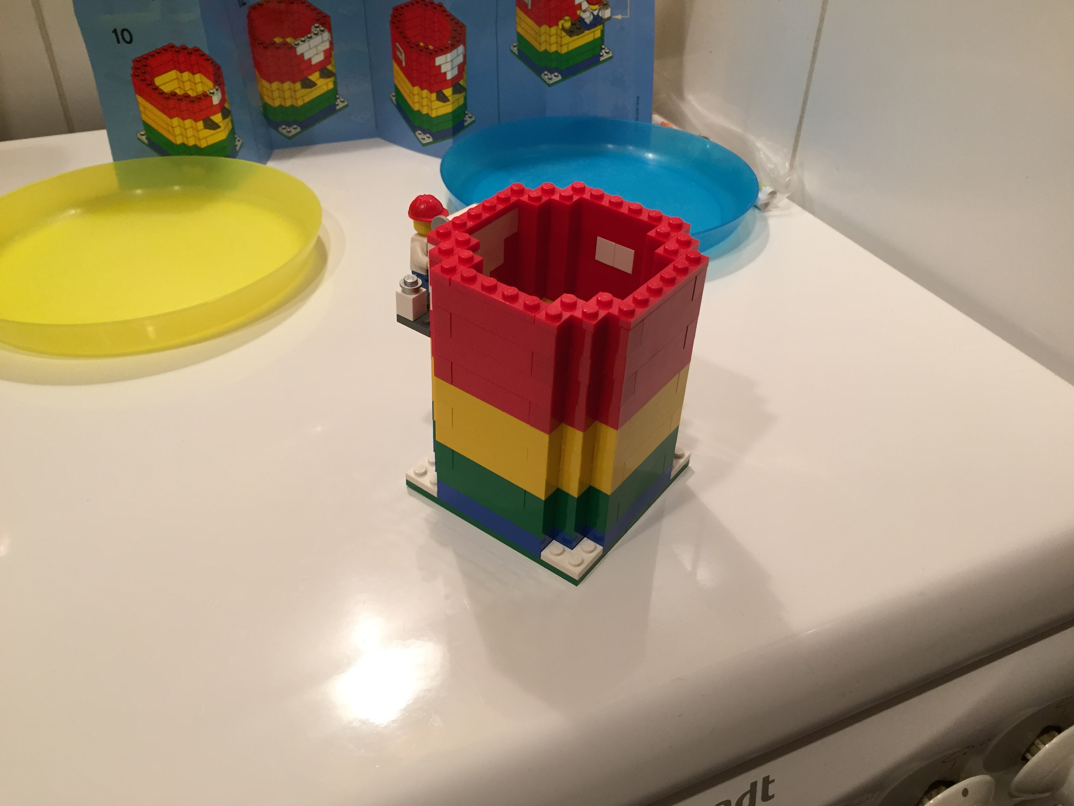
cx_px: 537
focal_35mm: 29
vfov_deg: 48.2
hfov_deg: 61.7
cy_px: 403
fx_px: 900
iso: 125
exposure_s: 1/33
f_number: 2.2
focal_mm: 4.15
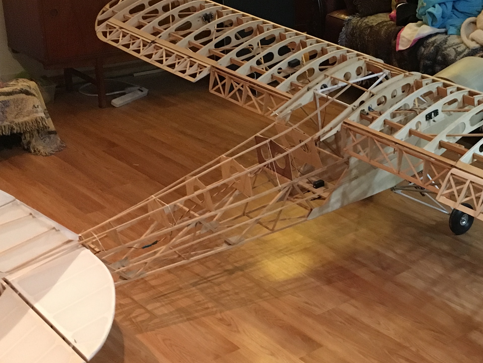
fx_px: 851
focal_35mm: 61
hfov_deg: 30.9
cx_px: 387
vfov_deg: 24.0
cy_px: 196
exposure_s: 1/15
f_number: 2.2
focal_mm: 4.15
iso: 250
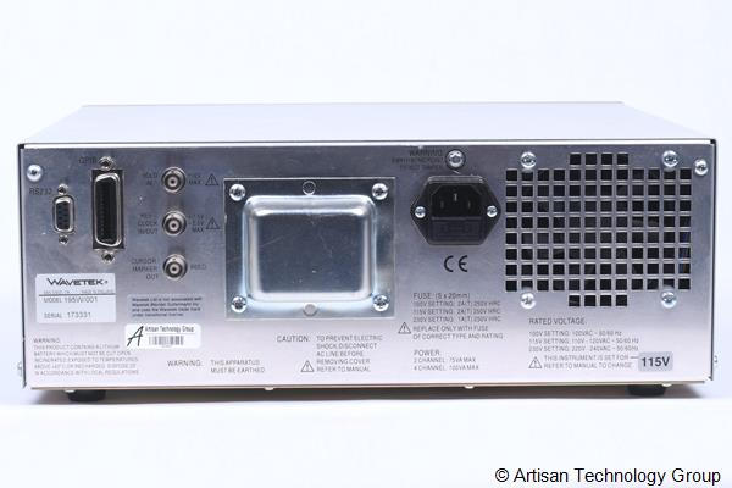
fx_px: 1220
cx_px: 366
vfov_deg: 22.6
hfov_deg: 33.4
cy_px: 244
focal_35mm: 60
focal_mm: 40
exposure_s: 1/200
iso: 200
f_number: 16
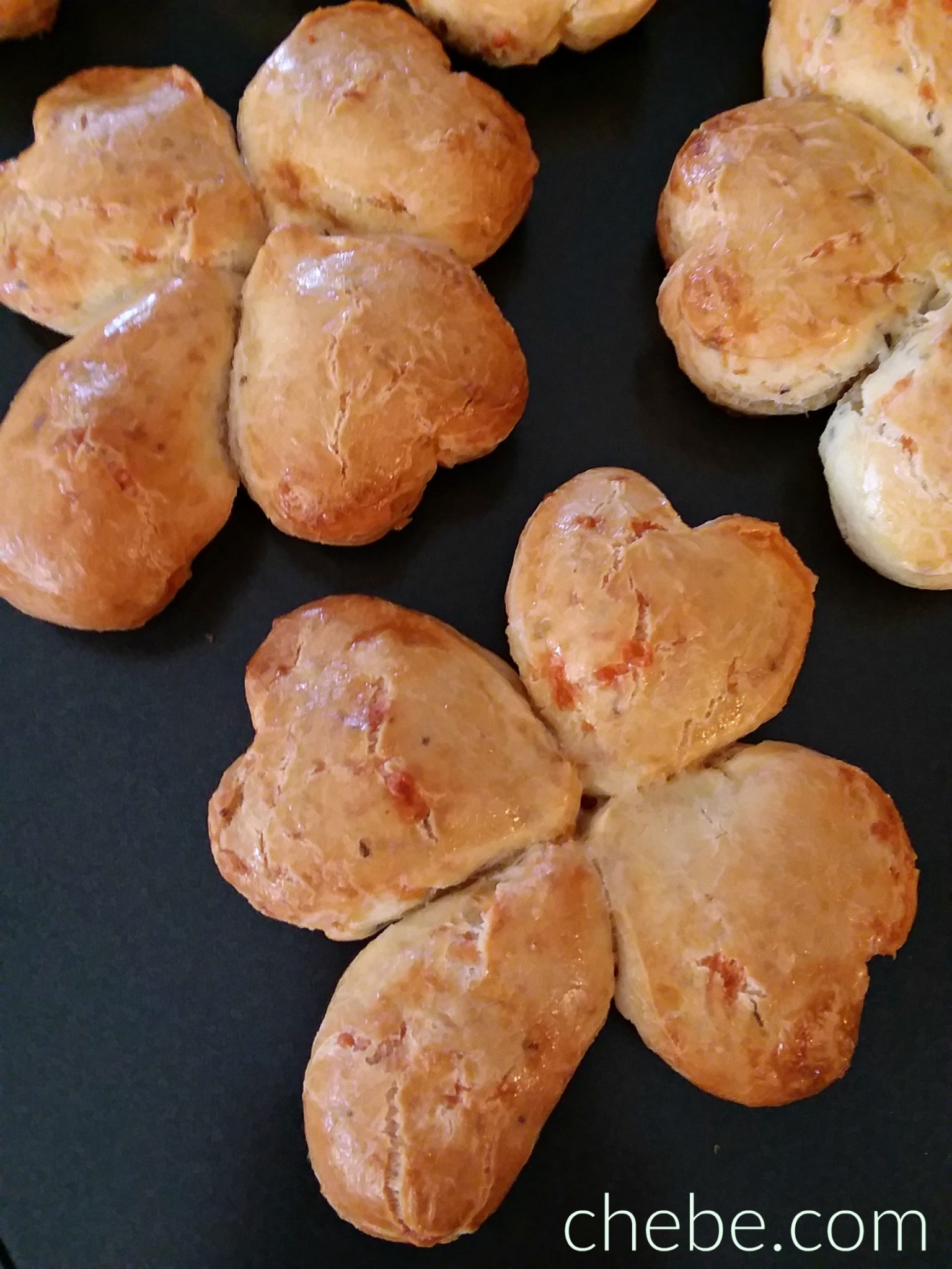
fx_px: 1063
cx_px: 476
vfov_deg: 61.7
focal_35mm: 29
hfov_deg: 48.2
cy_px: 634
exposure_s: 1/30
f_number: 1.9
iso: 160
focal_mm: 2.47
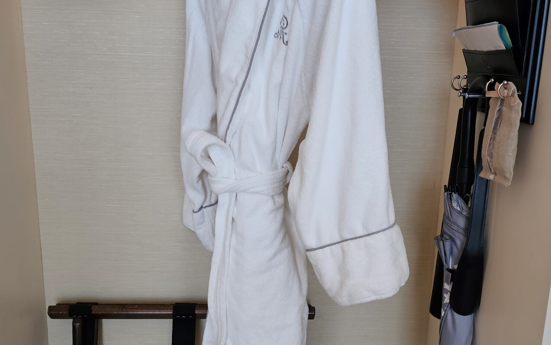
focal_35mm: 42
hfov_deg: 47.2
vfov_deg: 30.2
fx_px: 631
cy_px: 241
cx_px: 259
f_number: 1.7
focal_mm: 6.3
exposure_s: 1/100
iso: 125
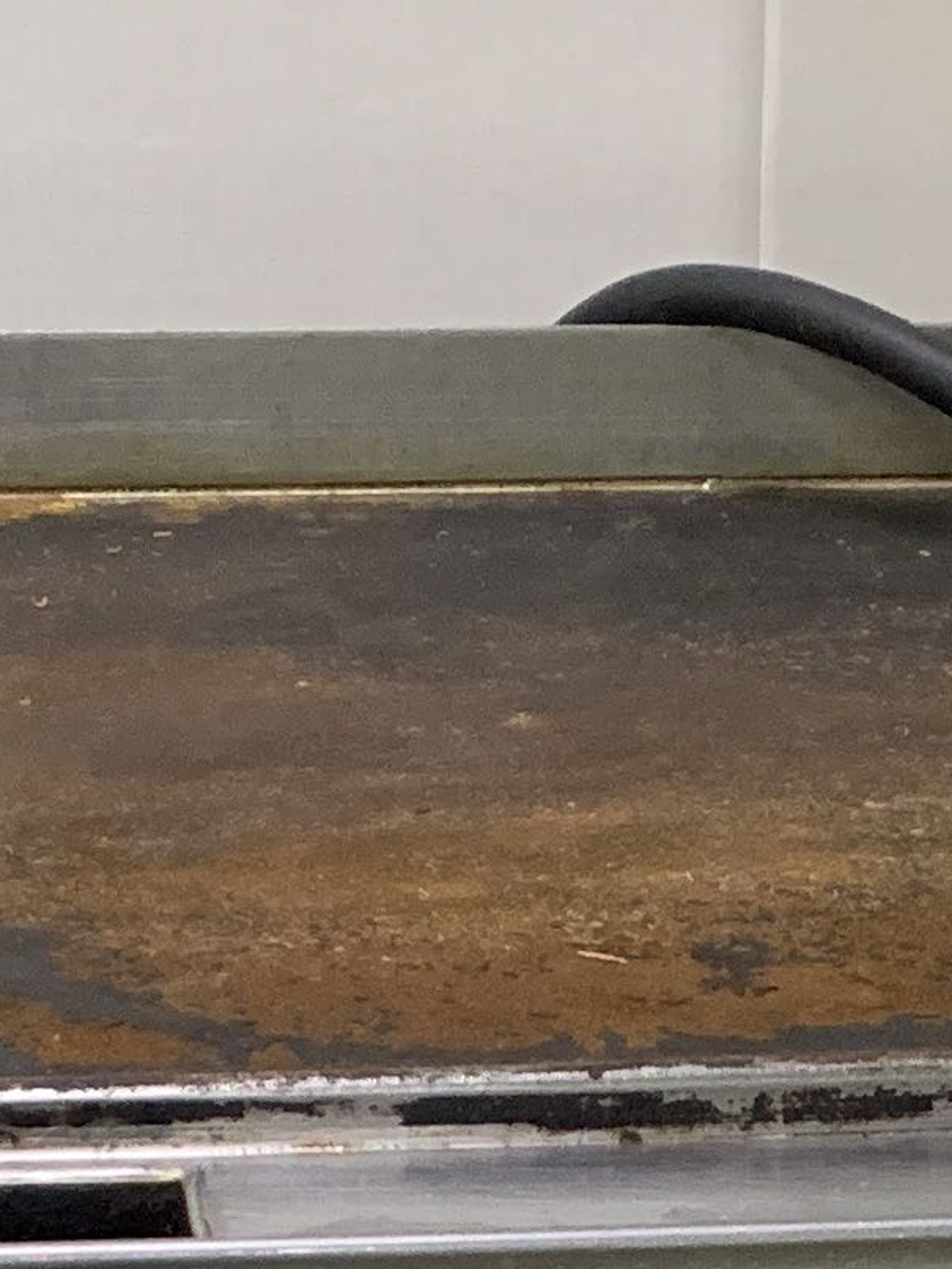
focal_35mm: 130
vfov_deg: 12.9
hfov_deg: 11.3
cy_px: 2658
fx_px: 4764
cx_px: 845
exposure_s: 1/50
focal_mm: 4.25
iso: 320
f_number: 1.8
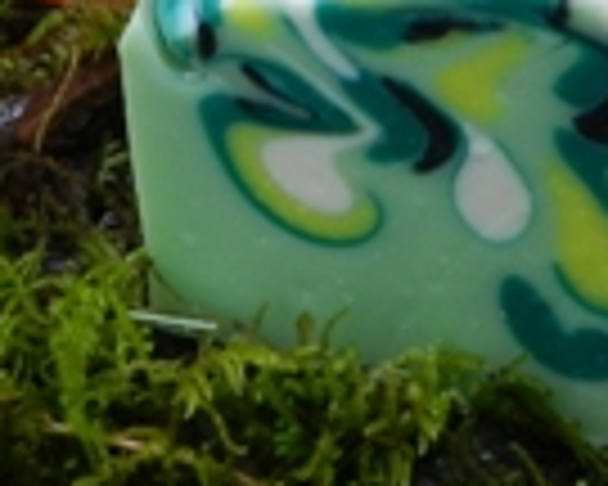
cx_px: 342
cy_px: -374
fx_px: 2663
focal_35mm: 148
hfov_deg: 13.0
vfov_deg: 9.9
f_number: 3.7
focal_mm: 5.6
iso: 160
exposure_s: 1/80
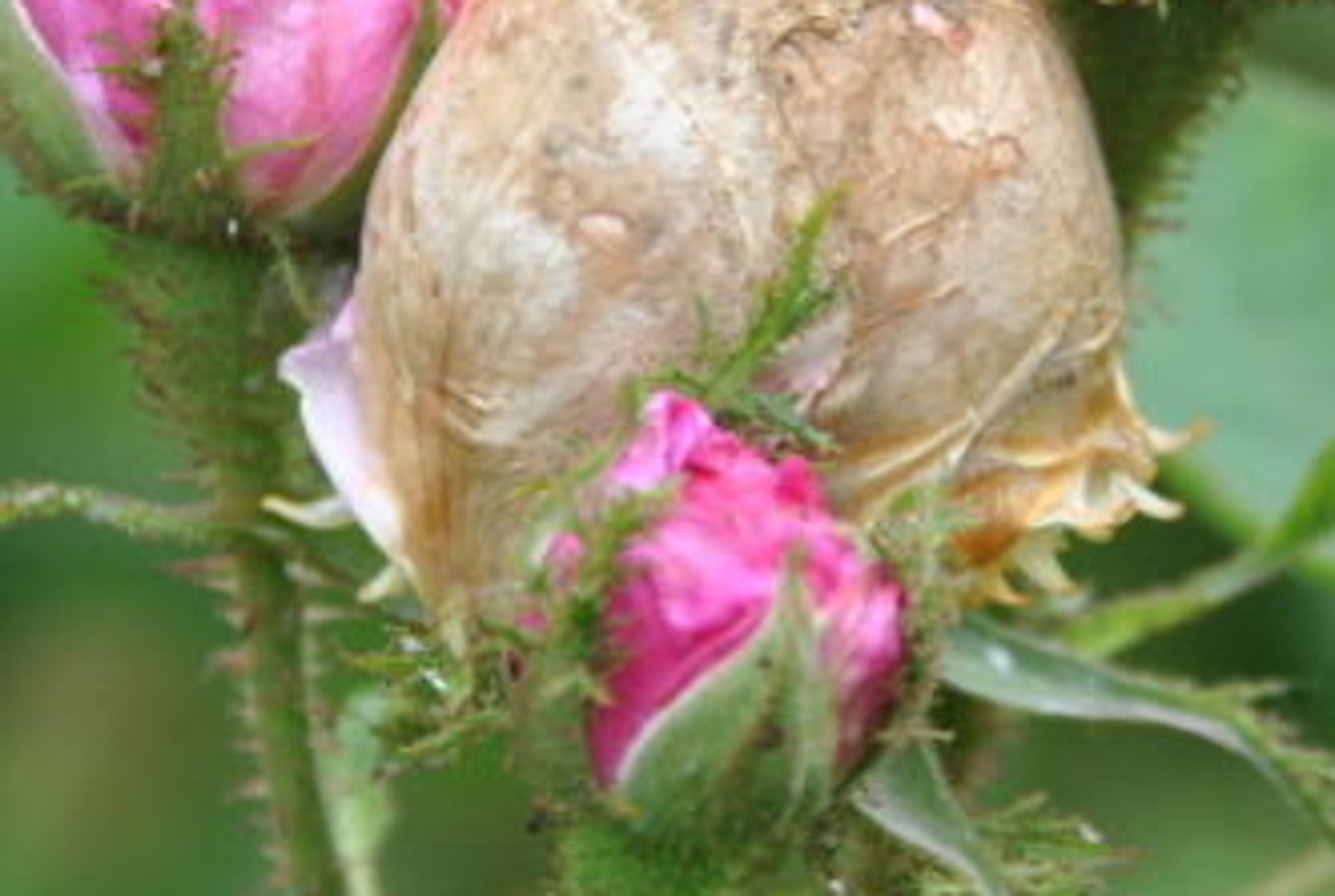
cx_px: 1029
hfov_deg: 3.0
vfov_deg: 2.0
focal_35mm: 693
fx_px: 25756
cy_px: 237
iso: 400
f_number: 6.3
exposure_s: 1/400
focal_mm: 200
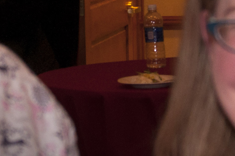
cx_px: 115
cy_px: -13
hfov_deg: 8.9
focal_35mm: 232
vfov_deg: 5.9
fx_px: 1512
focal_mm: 34
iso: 400
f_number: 5
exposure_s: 1/80
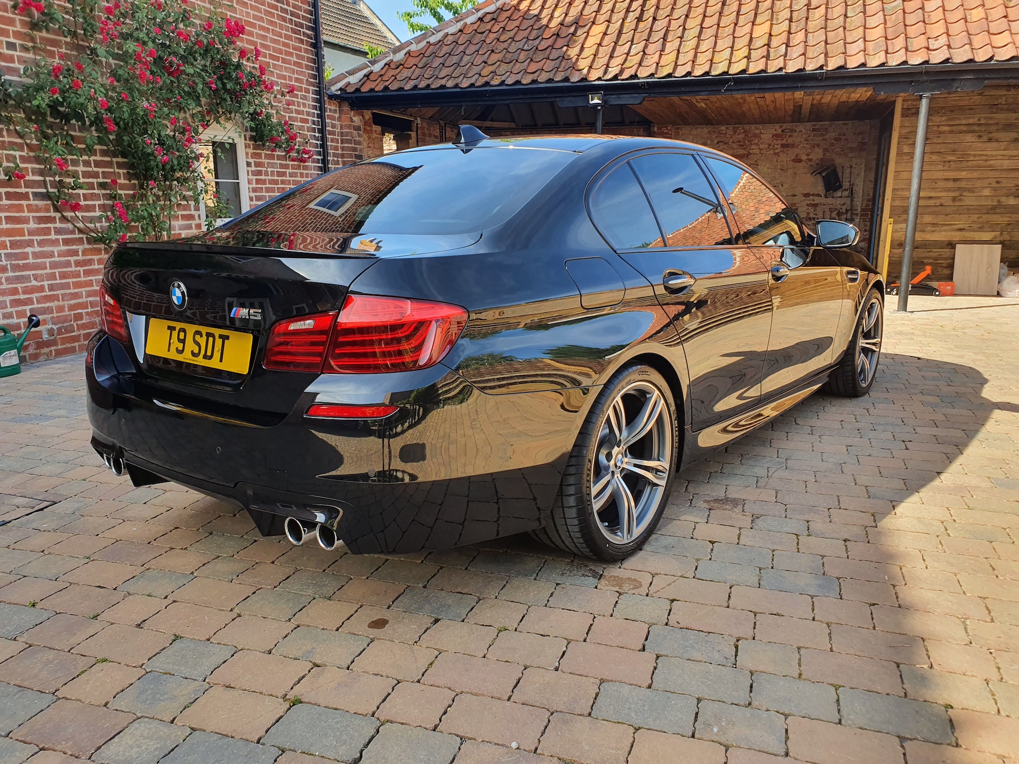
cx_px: 510
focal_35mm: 26
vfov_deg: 53.1
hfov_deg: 67.3
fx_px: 765
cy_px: 382
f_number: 2.4
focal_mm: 4.32
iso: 50
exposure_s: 1/351
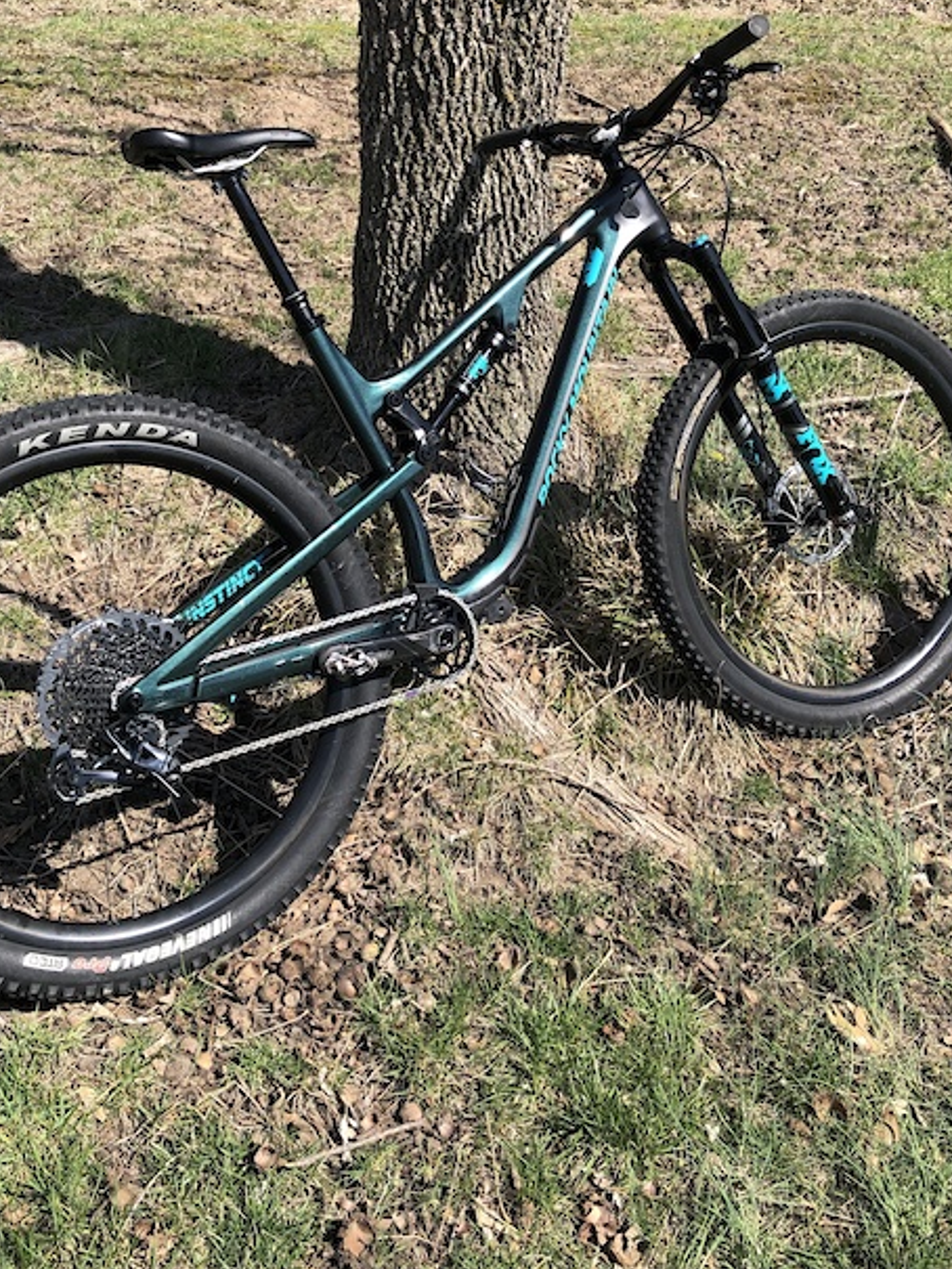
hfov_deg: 38.6
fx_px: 1356
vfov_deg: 49.3
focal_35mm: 37
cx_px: 432
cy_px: 432
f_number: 1.8
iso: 20
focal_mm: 4
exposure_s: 1/1066
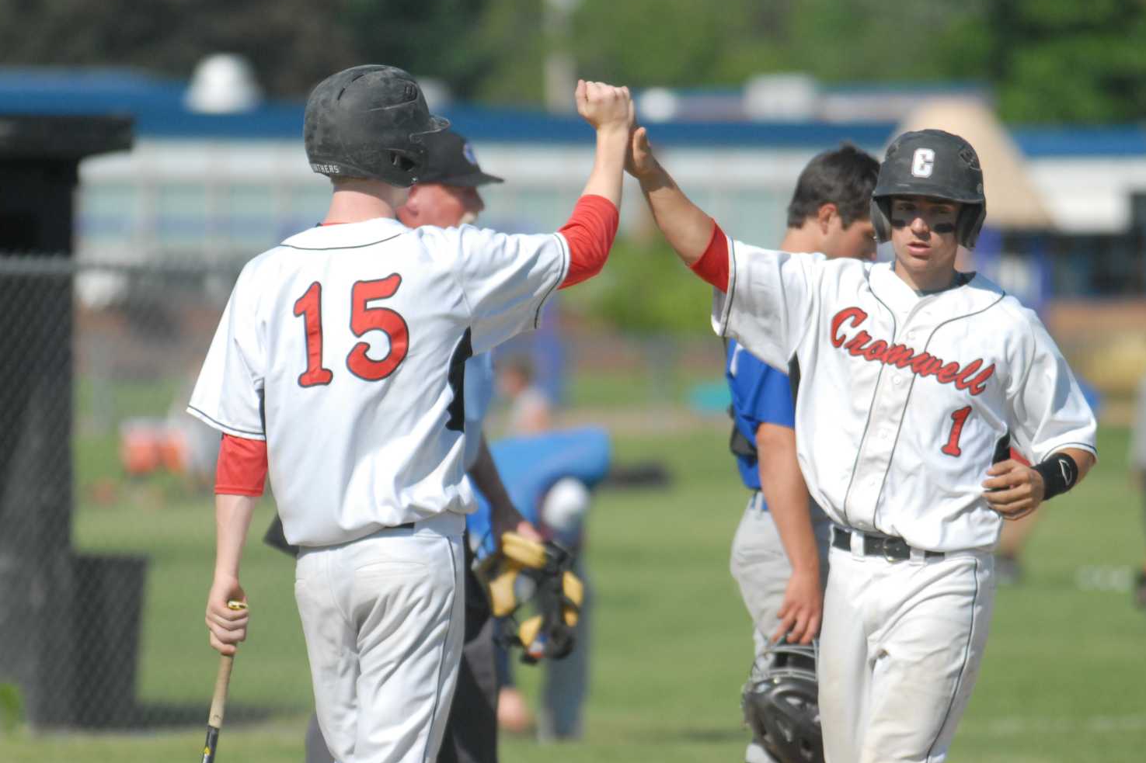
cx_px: 516
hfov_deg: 4.9
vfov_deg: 3.3
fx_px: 13272
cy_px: 420
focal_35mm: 417
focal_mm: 200
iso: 400
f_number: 3.5
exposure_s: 1/4000
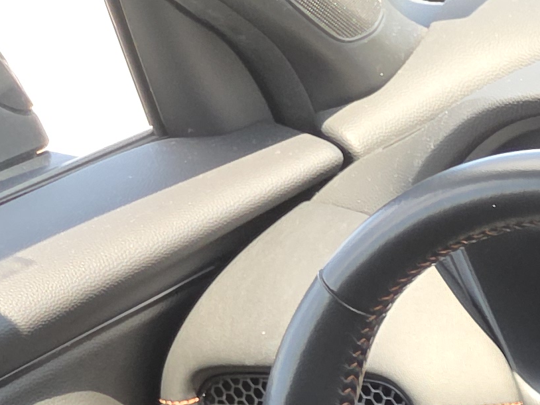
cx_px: 1262
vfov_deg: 11.0
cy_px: 983
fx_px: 1763
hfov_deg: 13.3
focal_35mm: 113
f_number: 1.7
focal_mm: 6.3
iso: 40
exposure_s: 1/180
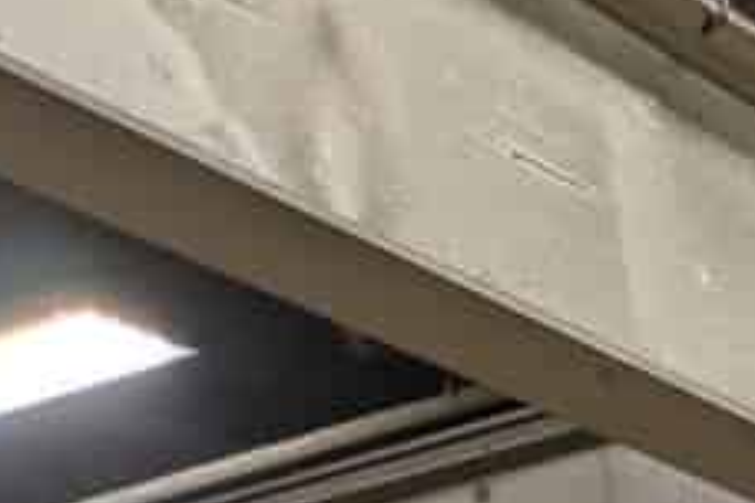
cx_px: 1081
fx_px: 2873
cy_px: 1853
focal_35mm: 137
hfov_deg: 14.1
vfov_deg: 7.7
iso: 104
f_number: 1.89
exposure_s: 1/40
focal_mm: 5.43
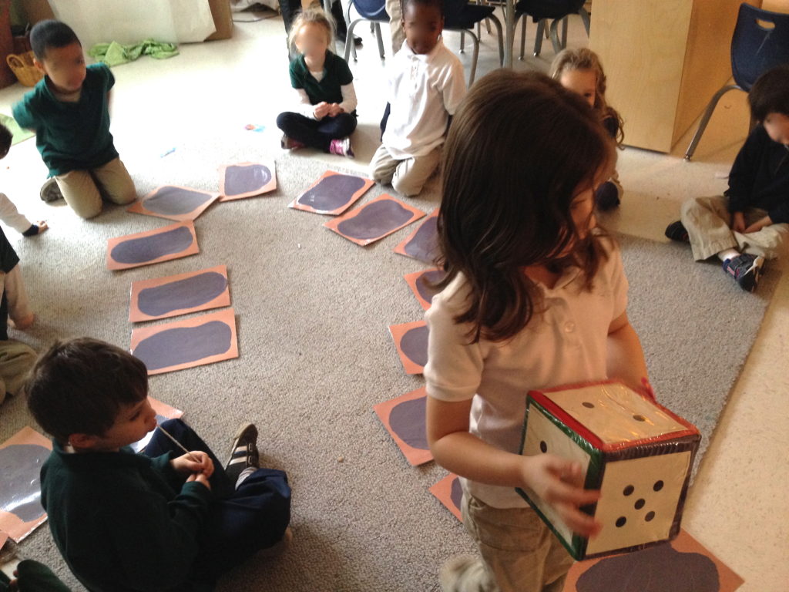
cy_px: 296
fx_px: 798
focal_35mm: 35
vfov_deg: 40.7
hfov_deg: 52.6
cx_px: 394
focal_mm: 4.28
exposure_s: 1/20
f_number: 2.4
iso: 200
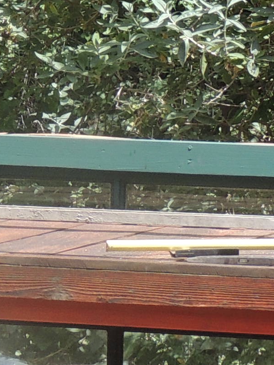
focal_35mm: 287
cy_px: 22
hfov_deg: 5.2
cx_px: 1
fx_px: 3030
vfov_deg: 6.9
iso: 100
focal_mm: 8.9
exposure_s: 1/250
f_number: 3.6
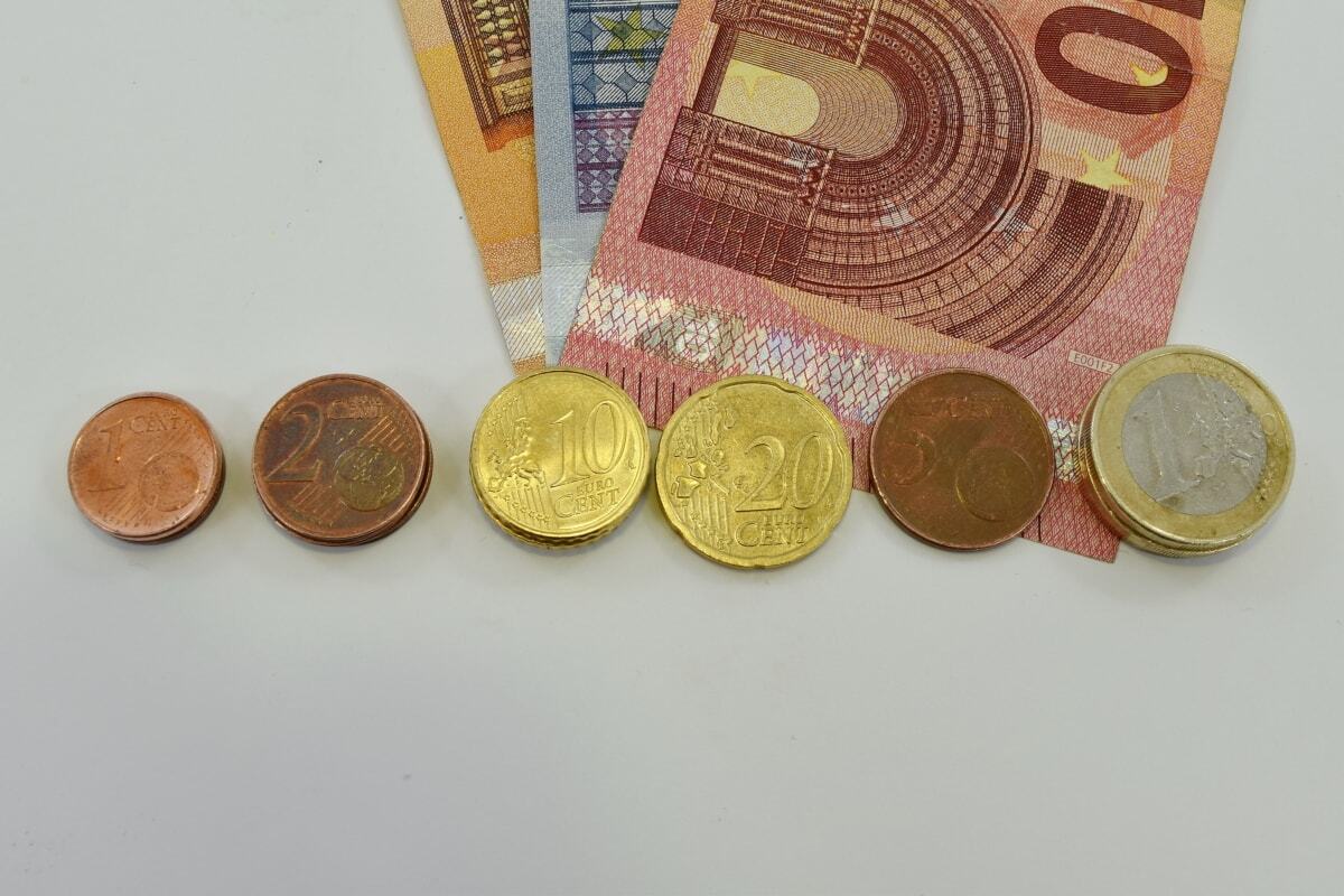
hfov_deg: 43.6
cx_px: 672
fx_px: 1680
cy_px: 448
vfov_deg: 29.9
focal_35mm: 45
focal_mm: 30
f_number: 16
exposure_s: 1/80
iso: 100
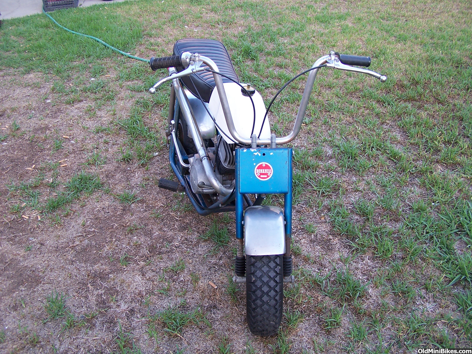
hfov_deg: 49.0
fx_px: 518
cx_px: 236
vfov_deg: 37.7
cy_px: 177
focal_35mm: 38
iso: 80
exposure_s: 1/30
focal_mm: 6.3
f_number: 2.8
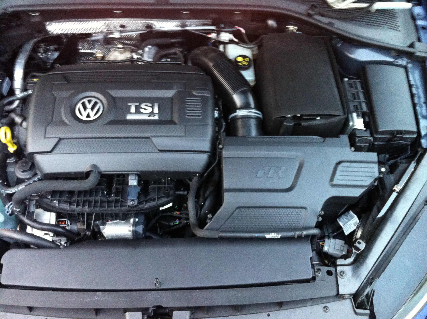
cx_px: 214
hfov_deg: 52.7
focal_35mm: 35
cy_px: 160
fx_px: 431
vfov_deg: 40.6
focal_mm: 3.85
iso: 320
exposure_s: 1/15
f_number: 2.8
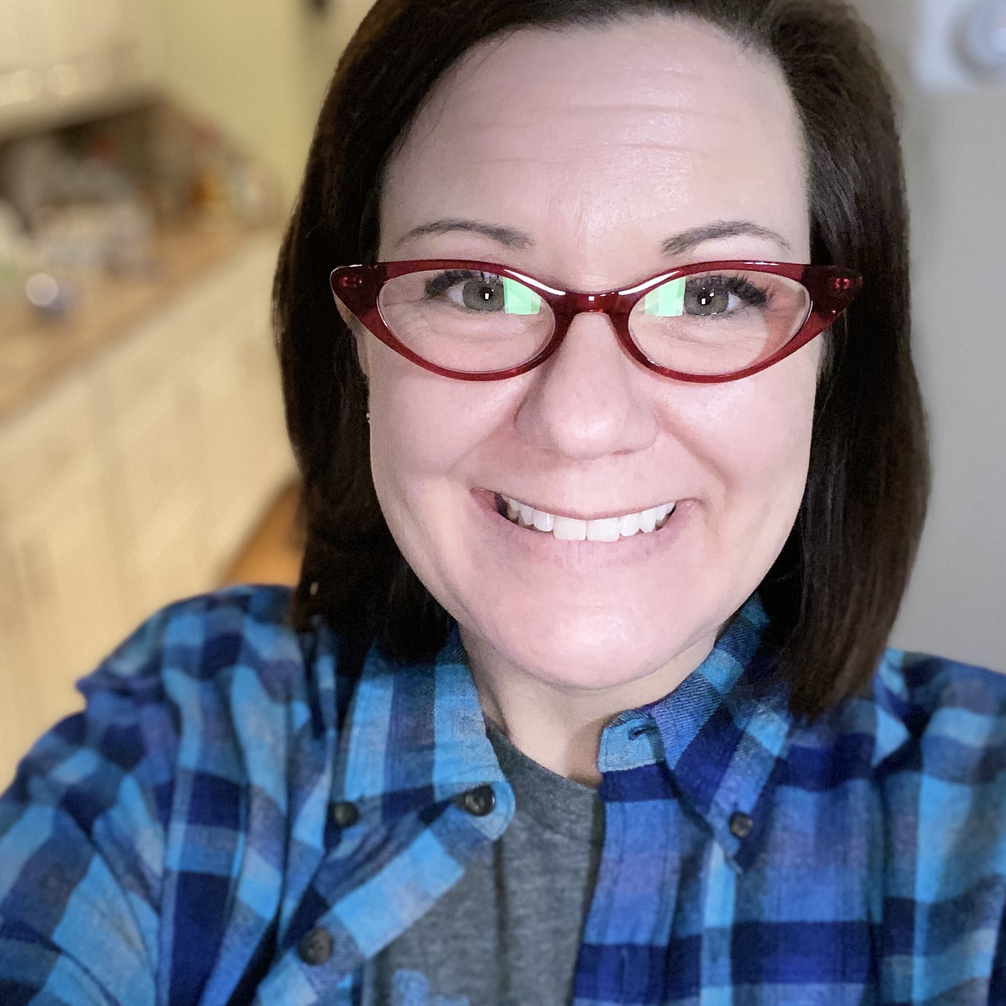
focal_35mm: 36
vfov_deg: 46.0
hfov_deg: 46.0
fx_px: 1184
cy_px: 451
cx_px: 508
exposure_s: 1/30
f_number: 2.2
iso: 400
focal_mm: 2.71
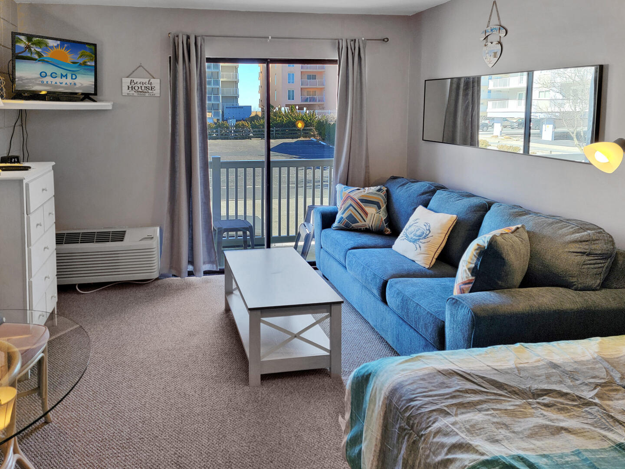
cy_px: 234
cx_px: 312
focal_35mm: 24
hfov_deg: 71.6
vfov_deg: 56.8
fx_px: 433
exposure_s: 1/120
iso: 50
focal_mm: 6.7
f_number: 1.8
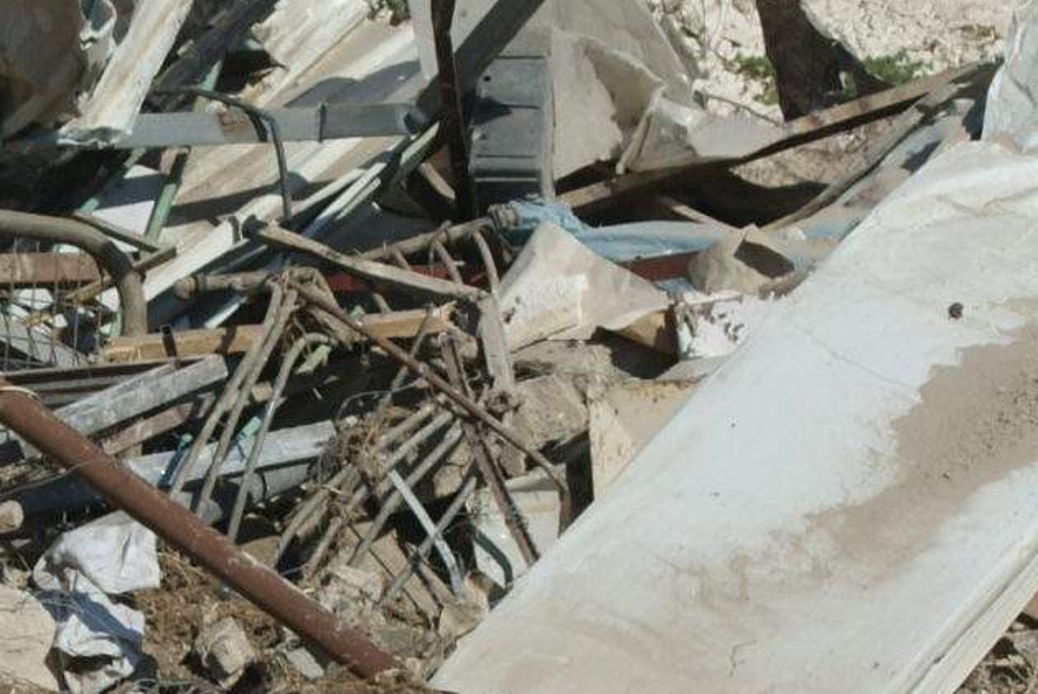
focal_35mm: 457
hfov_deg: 4.5
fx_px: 13186
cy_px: 560
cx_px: -211
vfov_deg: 3.0
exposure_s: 1/500
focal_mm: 75
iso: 100
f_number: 8
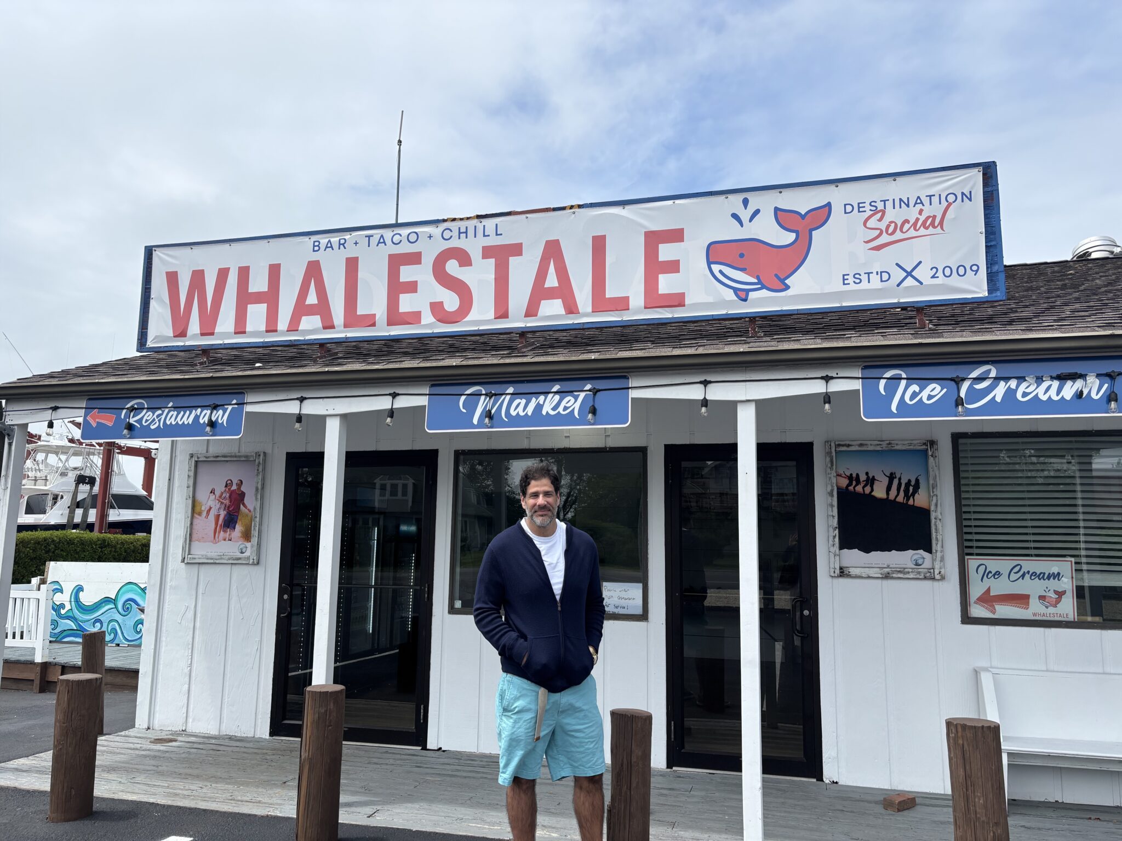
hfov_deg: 67.3
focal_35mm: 26
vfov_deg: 53.1
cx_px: 561
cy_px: 420
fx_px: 843
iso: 50
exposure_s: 1/4255
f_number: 1.6
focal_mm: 5.96
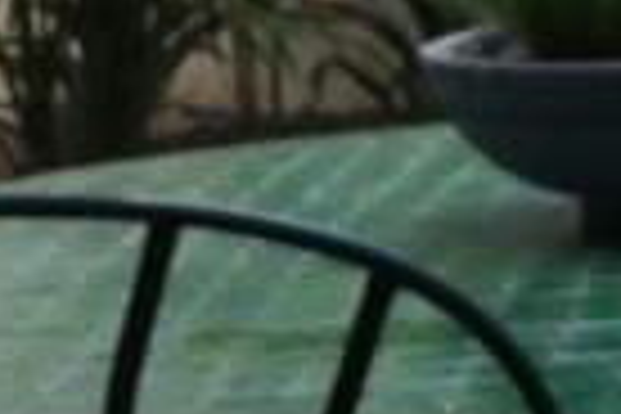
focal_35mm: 270
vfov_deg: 5.0
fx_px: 4657
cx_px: 1814
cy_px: -410
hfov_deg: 6.9
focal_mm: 3.85
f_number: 2.8
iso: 125
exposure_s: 1/120
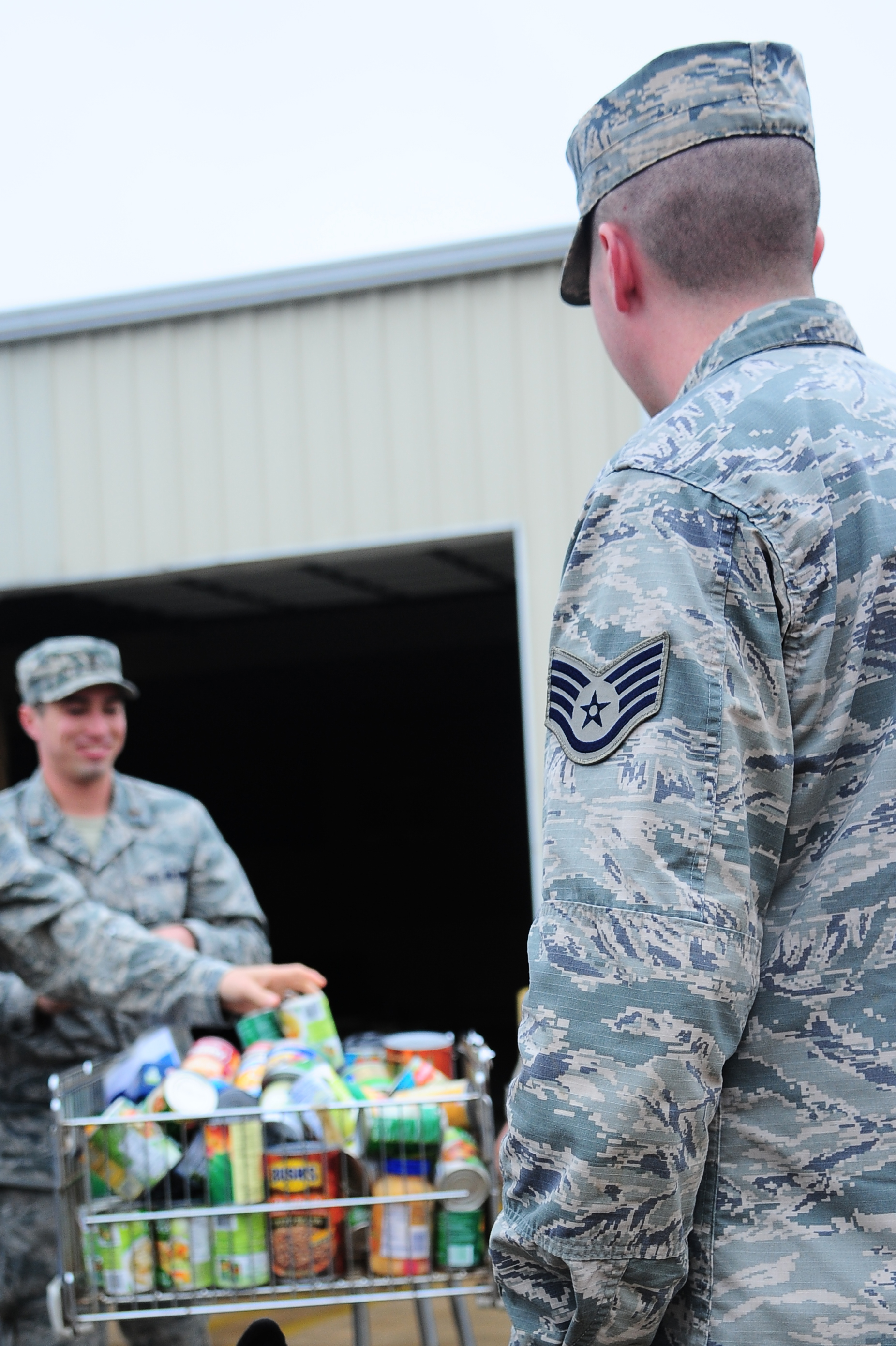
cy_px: 937
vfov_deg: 37.6
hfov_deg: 26.0
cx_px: 441
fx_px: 1944
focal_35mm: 52
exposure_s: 1/200
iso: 400
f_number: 4
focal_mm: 34
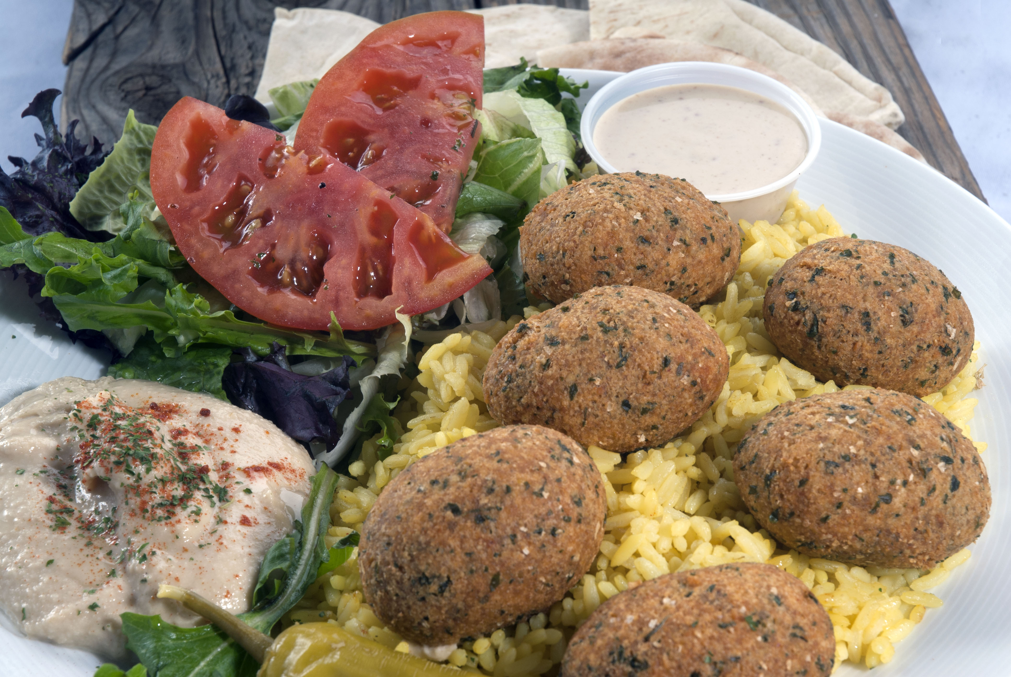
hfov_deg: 24.6
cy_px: 338
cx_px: 506
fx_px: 2320
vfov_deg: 16.6
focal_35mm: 82
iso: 100
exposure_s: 1/200
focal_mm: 55
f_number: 14
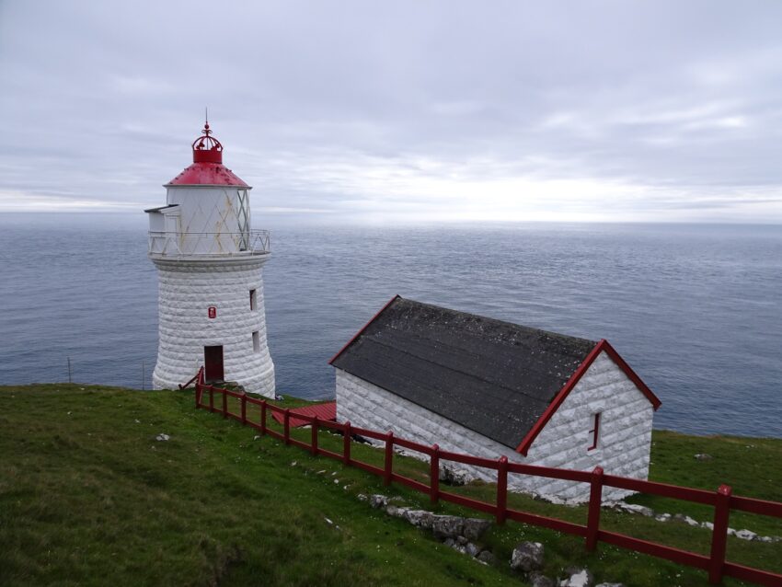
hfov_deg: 71.6
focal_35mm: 24
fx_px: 542
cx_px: 391
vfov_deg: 56.8
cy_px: 294
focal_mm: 4.1
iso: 80
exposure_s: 1/1000
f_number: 3.5
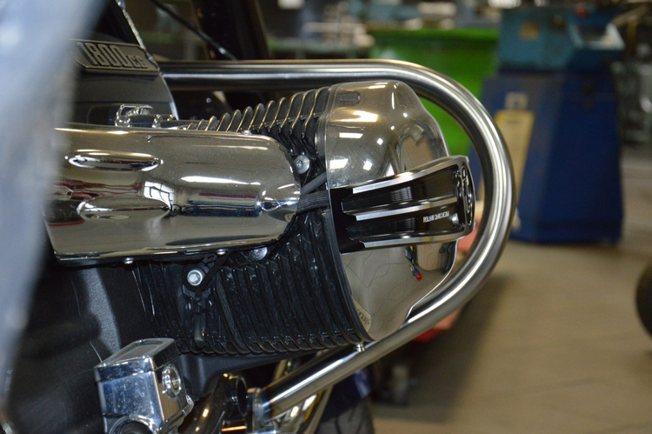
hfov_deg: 23.4
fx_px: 1575
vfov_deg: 15.7
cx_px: 326
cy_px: 217
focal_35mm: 87
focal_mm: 58
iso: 1400
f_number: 5
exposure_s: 1/60
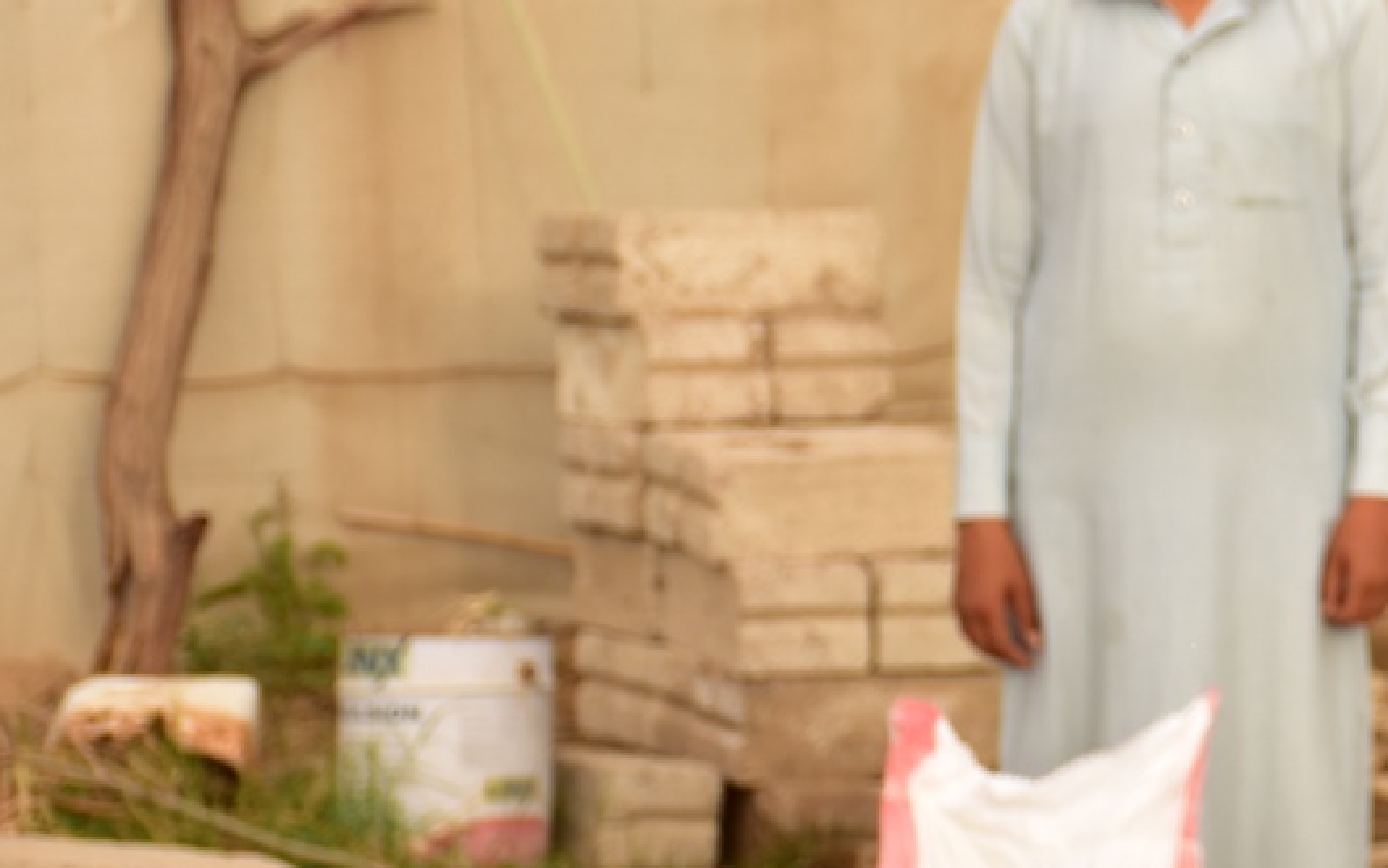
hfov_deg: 9.7
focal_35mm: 211
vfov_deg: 6.2
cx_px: 2030
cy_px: 205
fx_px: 7967
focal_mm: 45
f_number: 4.5
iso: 100
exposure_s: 1/80
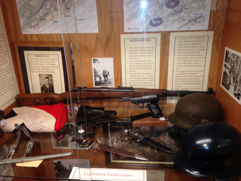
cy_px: 90
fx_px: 230
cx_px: 120
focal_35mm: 33
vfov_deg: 42.9
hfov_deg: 55.4
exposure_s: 1/20
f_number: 2.4
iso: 64
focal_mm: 4.12
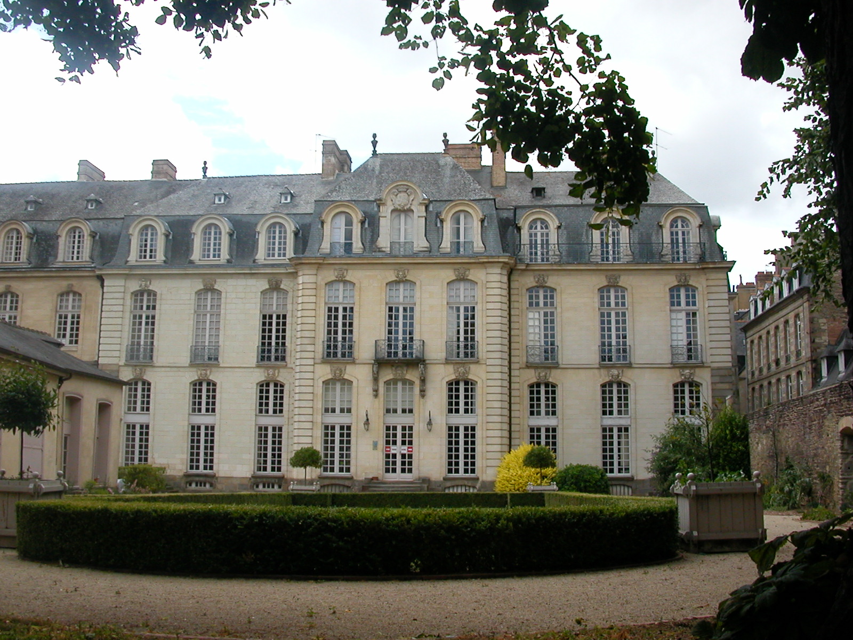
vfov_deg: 38.7
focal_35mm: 37
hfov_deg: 50.1
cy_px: 320
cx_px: 426
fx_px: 912
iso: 100
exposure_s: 1/395
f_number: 4.5
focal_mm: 5.6
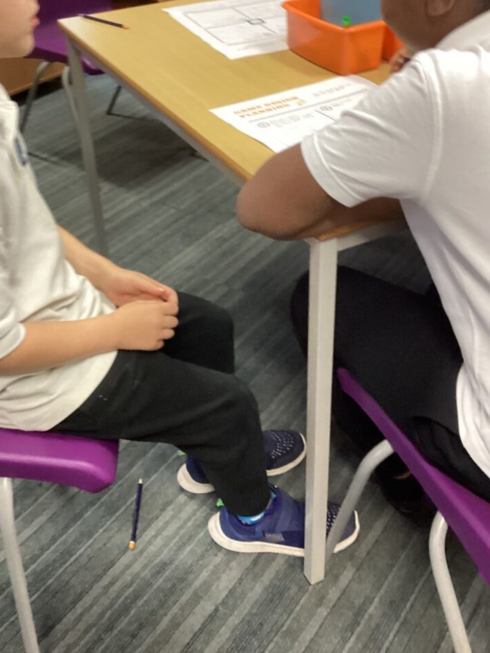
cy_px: 223
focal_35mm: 41
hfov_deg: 35.0
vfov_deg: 45.1
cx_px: 200
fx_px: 774
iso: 250
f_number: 2.4
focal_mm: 3.3
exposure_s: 1/40
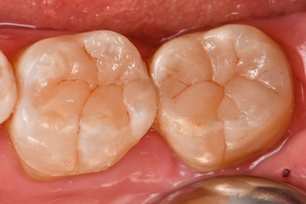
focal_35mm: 157
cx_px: 153
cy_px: 102
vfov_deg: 8.7
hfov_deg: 13.1
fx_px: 1334
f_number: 32
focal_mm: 105
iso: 200
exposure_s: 1/160
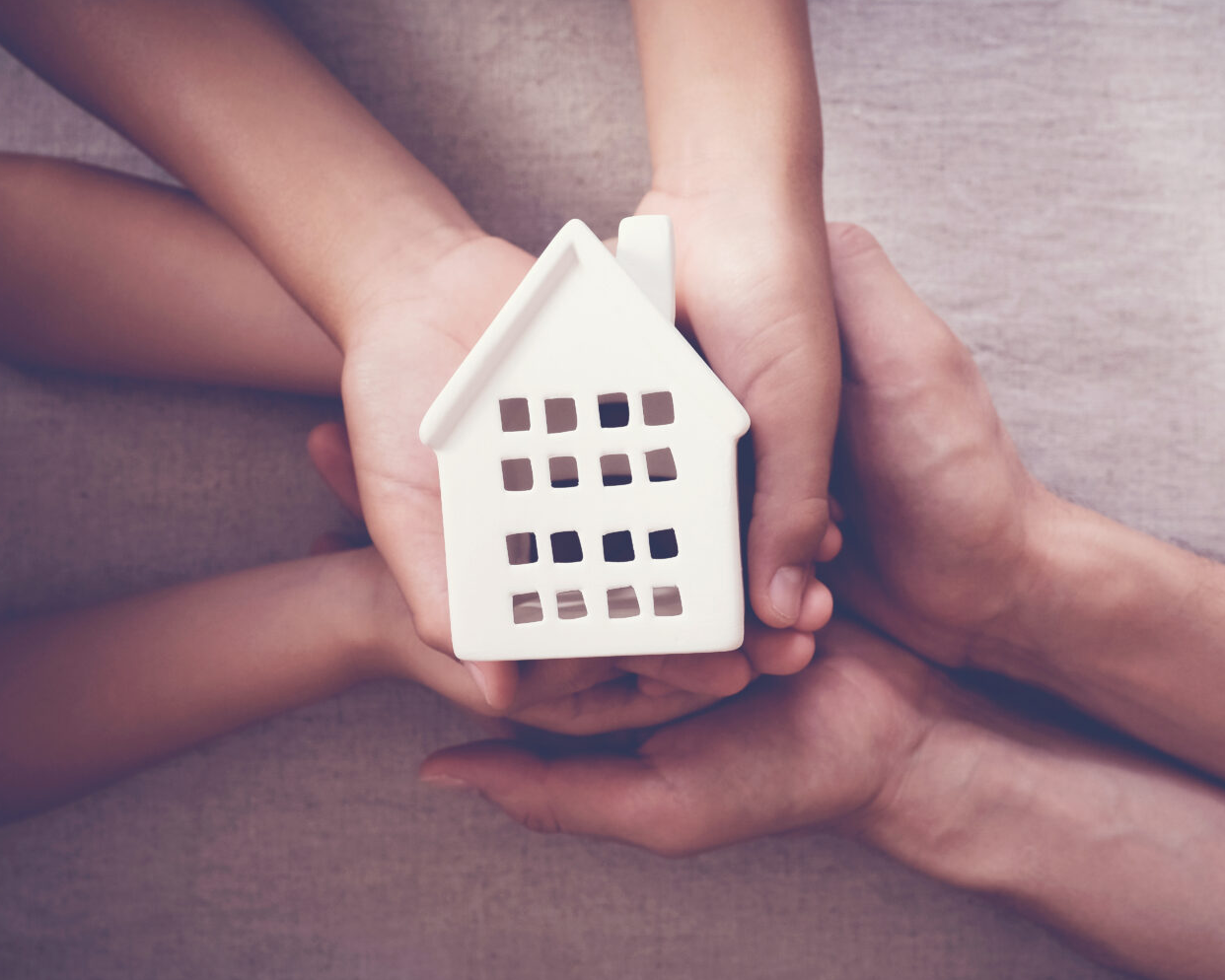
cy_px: 491
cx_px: 687
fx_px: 1233
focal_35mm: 34
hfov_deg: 52.7
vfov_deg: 43.4
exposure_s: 1/30
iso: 800
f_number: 5.6
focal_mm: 20
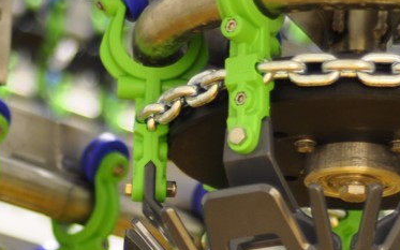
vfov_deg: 5.0
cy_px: 265
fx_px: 2867
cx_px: 138
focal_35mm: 263
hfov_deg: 8.0
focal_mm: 50
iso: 200
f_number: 1.8
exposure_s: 1/10
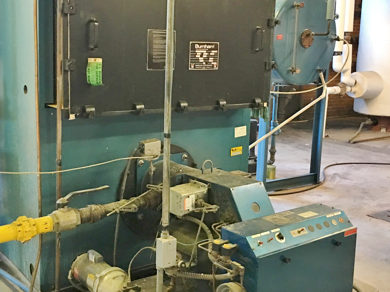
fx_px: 541
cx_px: 177
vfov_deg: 30.3
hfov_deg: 39.6
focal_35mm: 48
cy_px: 140
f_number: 2.2
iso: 100
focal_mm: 4.15
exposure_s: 1/10
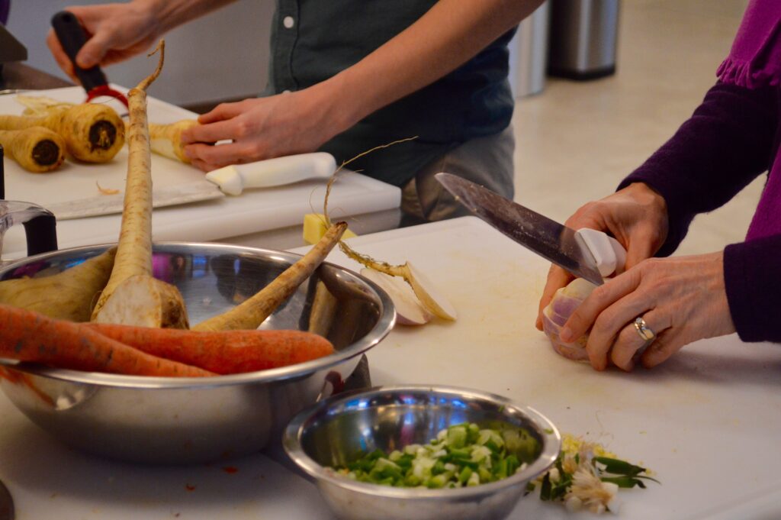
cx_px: 390
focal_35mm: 82
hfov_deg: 24.6
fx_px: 1788
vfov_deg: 16.5
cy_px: 260
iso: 1100
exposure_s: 1/60
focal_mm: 55
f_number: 5.6
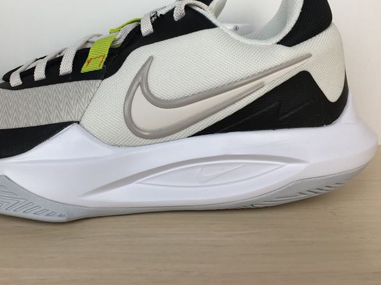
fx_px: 429
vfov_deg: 36.5
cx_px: 133
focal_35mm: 39
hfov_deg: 47.2
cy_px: 96
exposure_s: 1/120
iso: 25
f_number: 2.2
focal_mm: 4.15
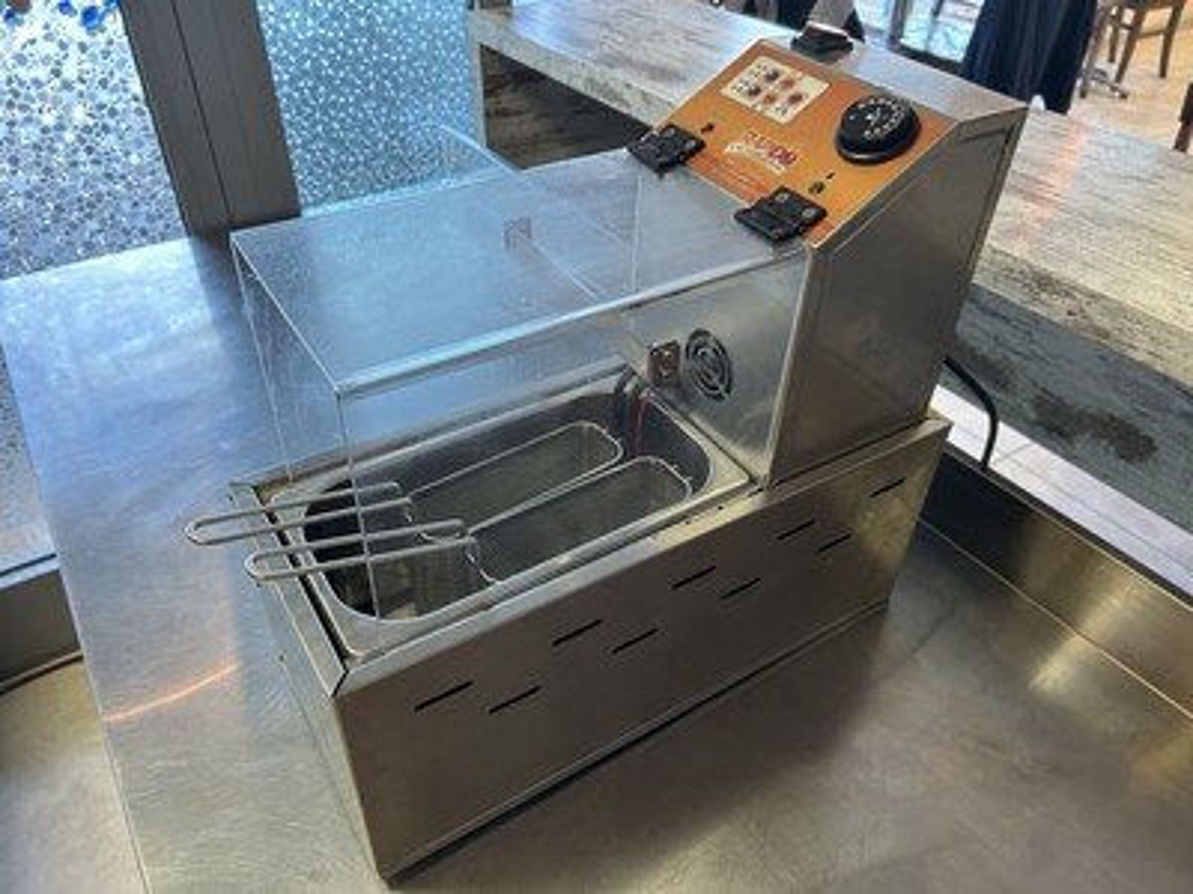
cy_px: 447
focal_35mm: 26
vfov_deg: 53.1
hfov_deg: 67.3
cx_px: 596
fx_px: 896
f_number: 1.5
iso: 125
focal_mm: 5.7
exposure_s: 1/121
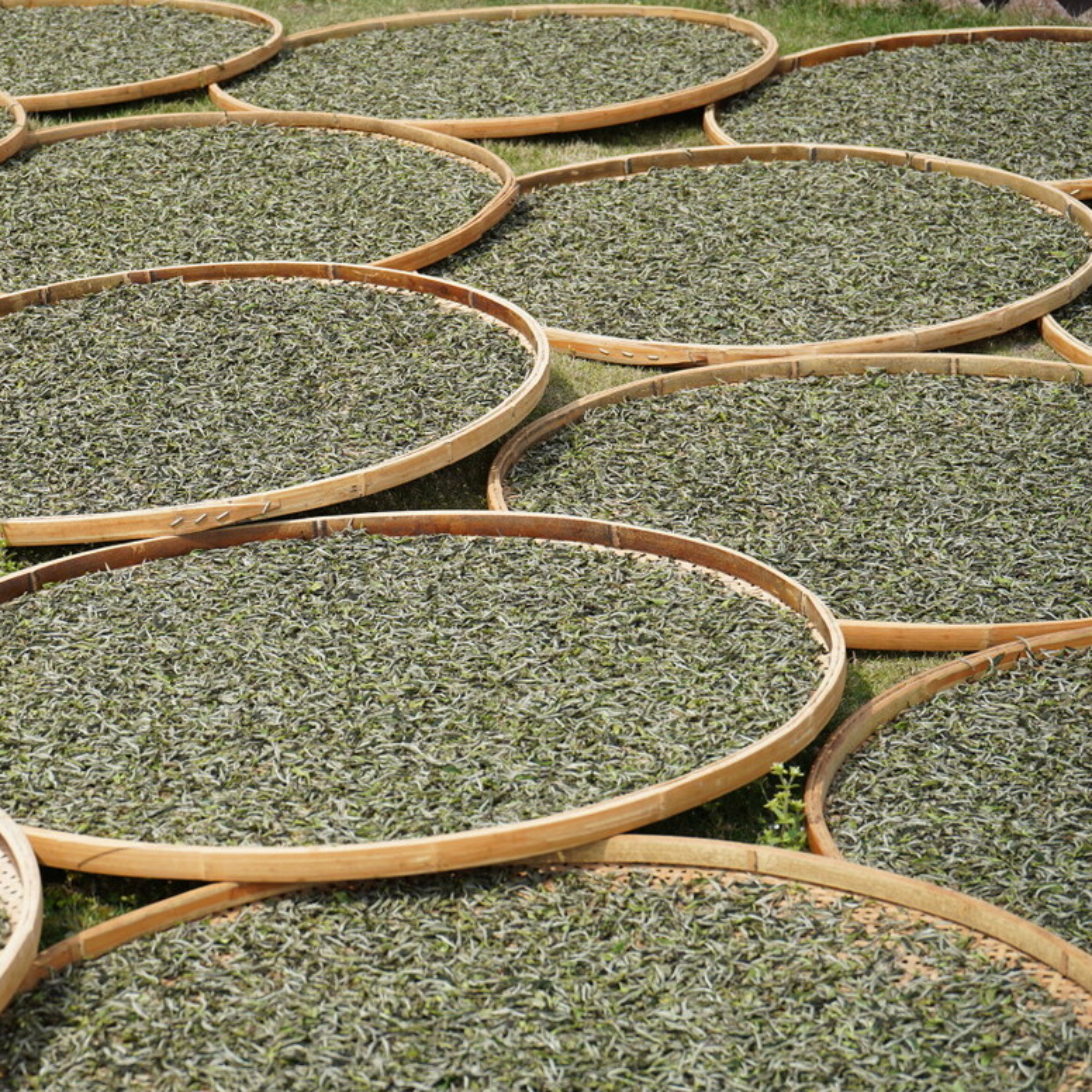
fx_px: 3284
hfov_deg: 18.8
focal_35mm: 92
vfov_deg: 18.9
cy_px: 545
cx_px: 296
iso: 100
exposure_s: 1/250
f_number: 8
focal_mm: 70
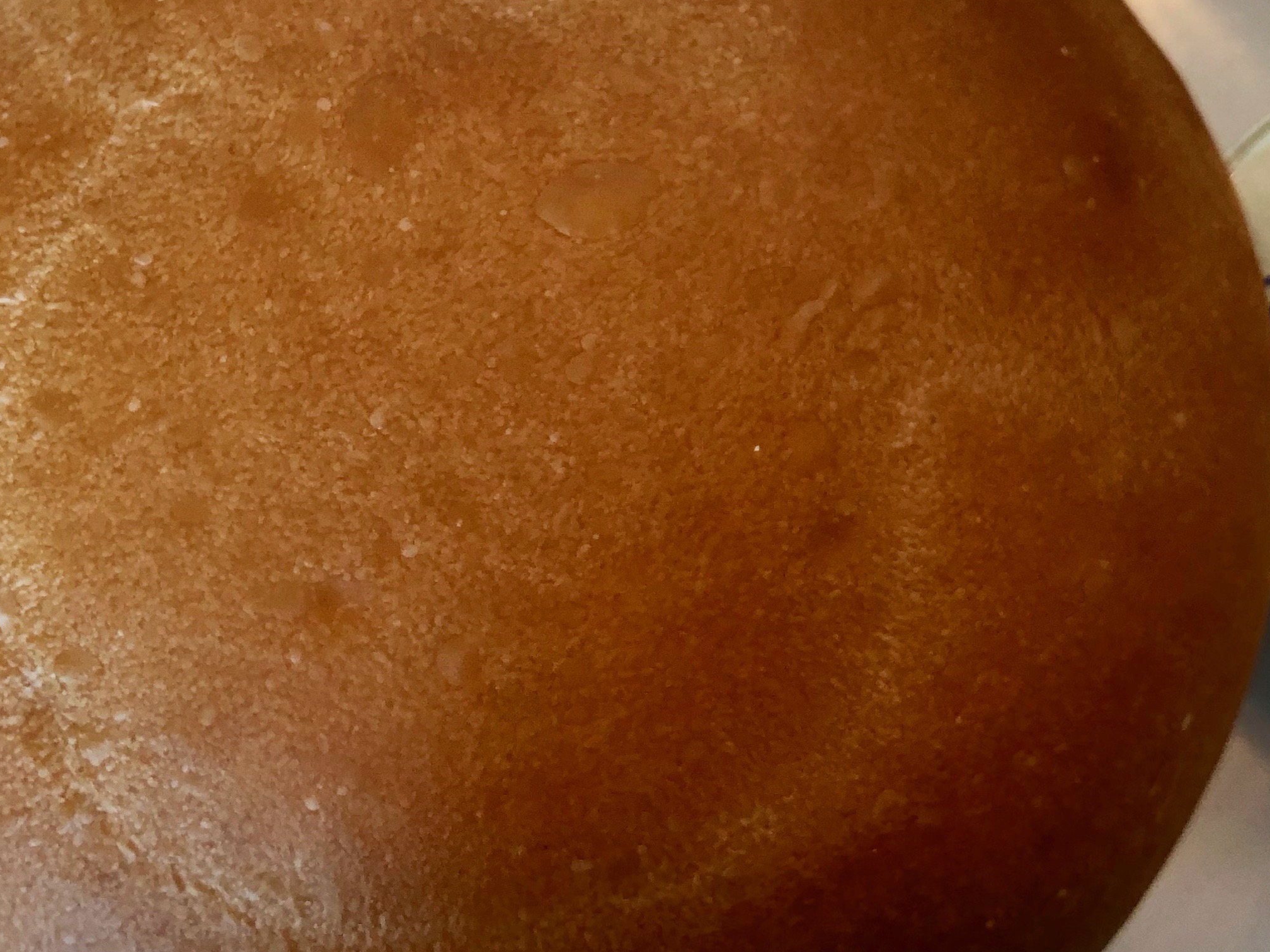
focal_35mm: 56
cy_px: 377
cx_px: 521
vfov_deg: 26.0
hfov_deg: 34.3
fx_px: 2055
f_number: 1.8
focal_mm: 4
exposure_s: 1/50
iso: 320
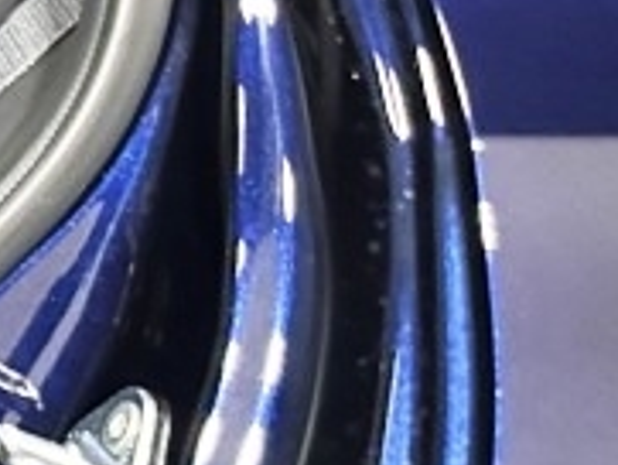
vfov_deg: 10.9
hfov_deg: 10.8
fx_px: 2430
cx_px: -1123
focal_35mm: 136
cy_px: 99
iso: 1000
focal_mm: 6.86
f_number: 1.78
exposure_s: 1/40
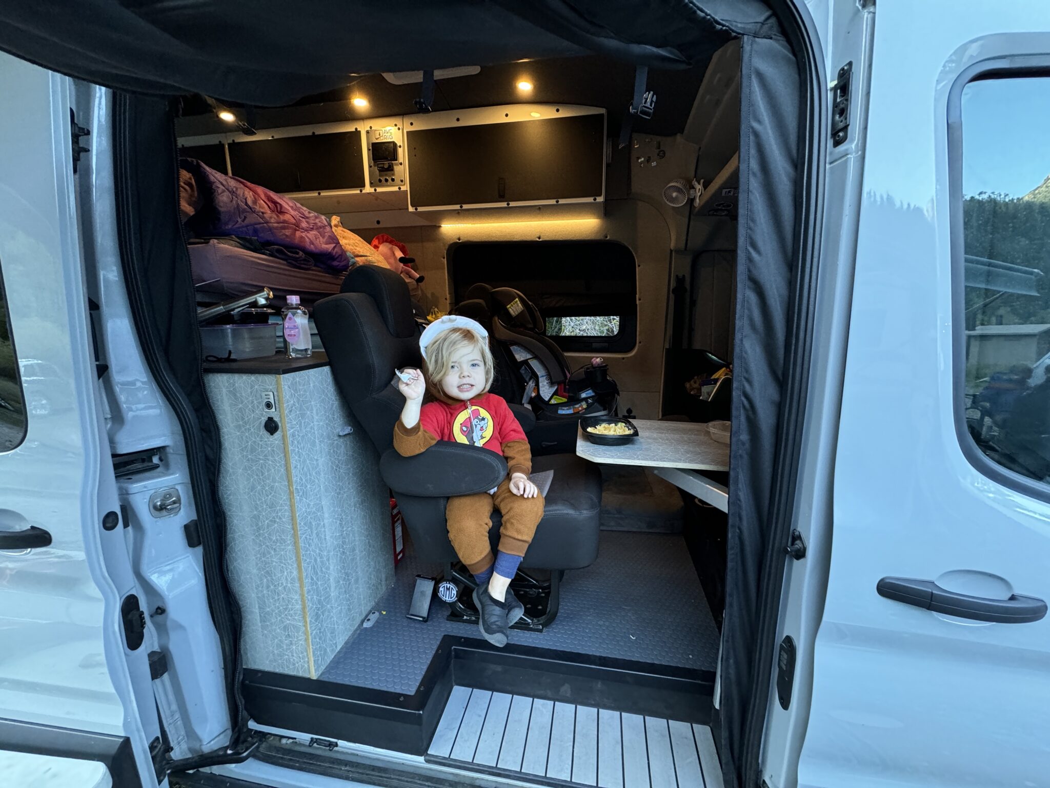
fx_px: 425
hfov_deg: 102.1
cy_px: 394
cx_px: 525
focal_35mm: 14
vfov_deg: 85.7
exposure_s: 1/94
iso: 320
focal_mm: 2.22
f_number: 2.2
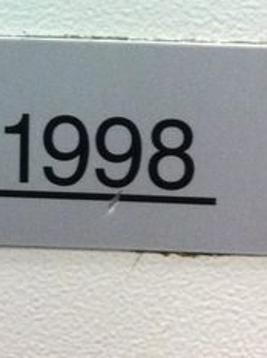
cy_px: -201
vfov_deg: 11.6
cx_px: -33
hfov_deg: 9.0
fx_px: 1671
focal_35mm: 162
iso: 160
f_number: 2.8
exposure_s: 1/15
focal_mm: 3.85
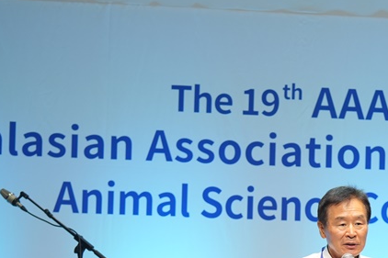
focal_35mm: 170
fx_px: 1831
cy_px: 243
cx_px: 385
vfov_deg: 8.0
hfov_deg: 12.0
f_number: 3.2
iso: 800
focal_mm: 70
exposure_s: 1/160
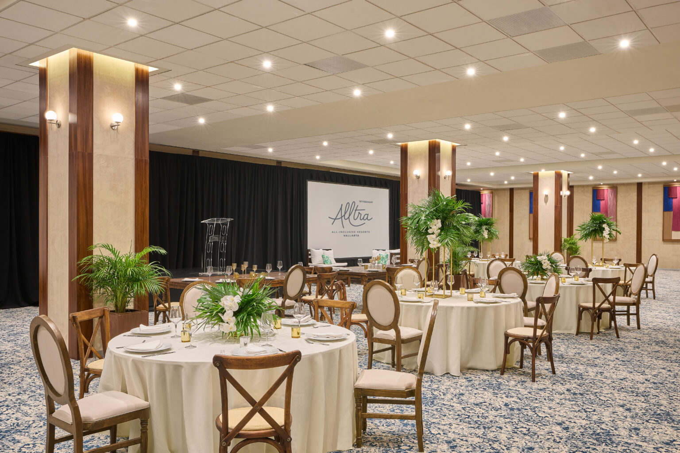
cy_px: 226
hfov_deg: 61.9
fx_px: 567
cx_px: 340
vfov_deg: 43.6
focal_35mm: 30
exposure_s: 1/2
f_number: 13
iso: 200
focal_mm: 30
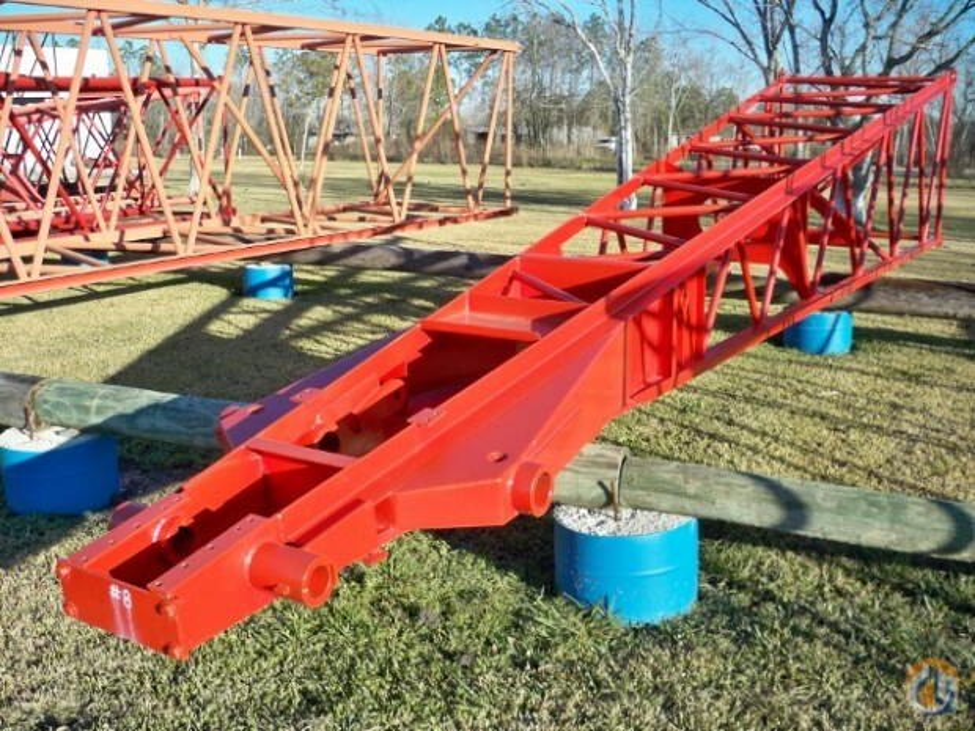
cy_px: 366
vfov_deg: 40.7
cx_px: 488
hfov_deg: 52.6
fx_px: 986
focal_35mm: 35
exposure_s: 1/500
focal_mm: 6.3
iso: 64
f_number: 3.1
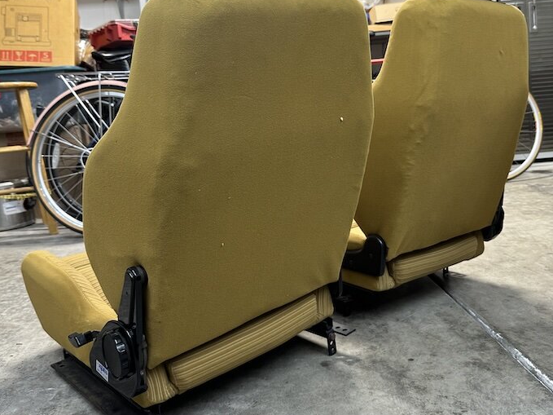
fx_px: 527
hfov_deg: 55.4
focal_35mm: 33
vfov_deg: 42.5
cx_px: 270
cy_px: 148
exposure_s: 1/60
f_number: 1.78
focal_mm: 6.86
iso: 160
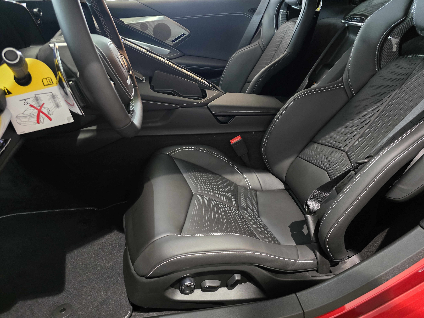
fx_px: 282
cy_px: 159
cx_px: 212
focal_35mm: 23
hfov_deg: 73.9
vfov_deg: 58.9
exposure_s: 1/30
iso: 1250
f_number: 1.7
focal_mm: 6.3
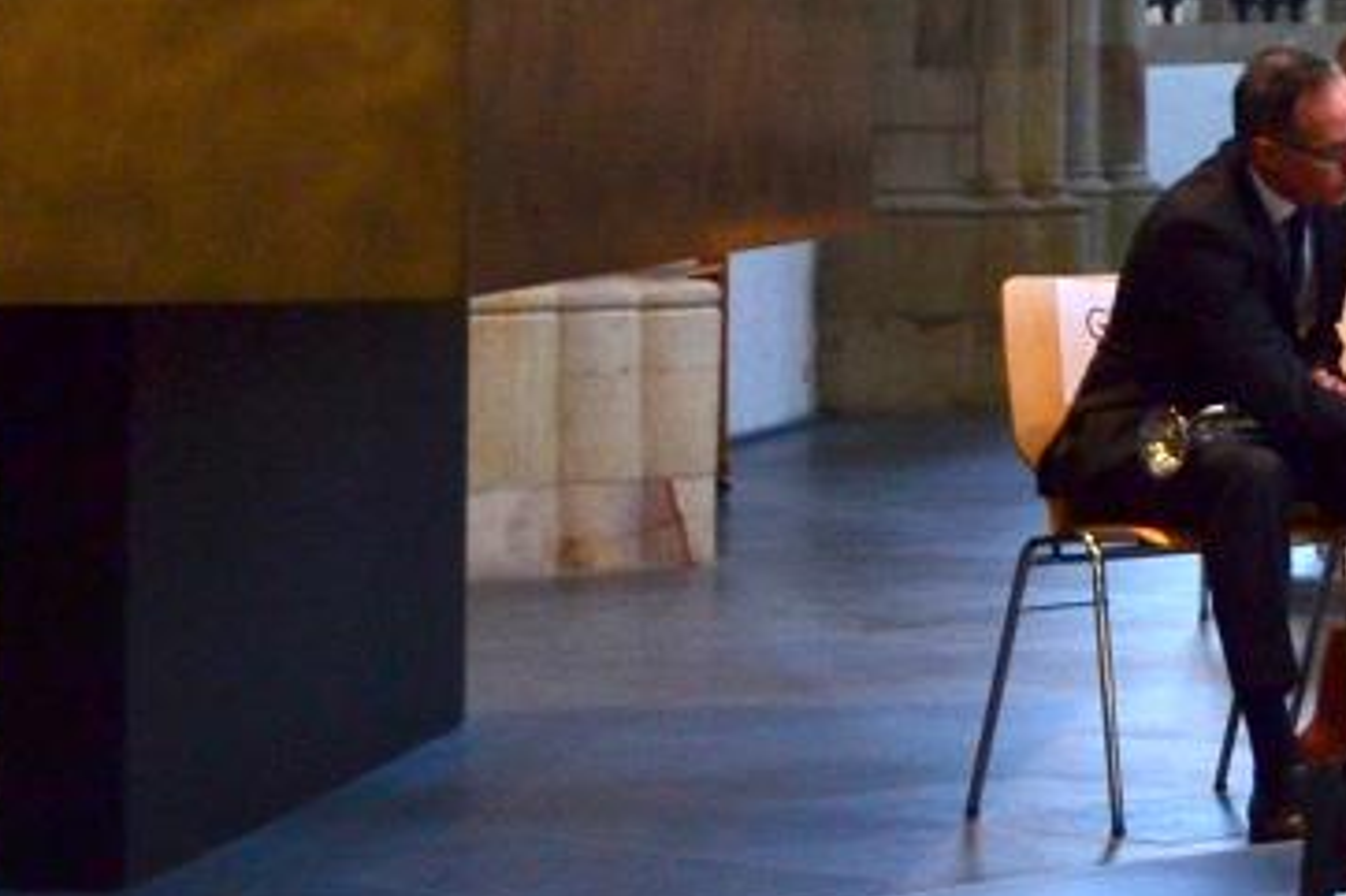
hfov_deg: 12.0
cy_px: -881
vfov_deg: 8.1
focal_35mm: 161
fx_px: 6017
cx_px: 2242
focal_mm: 24
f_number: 4
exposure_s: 1/30
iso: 320
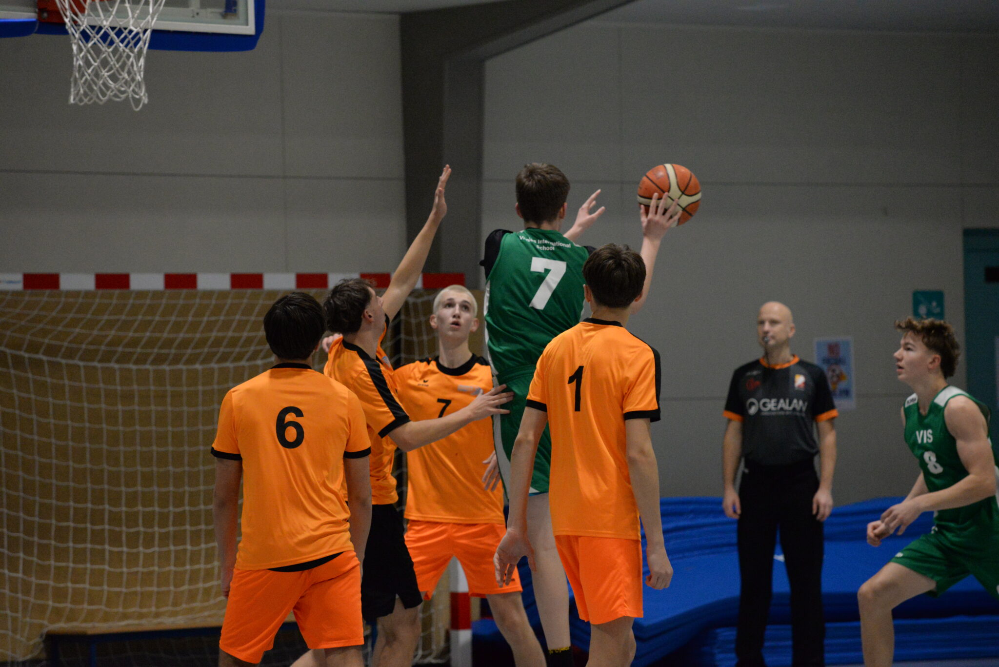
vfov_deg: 8.1
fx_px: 4719
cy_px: 334
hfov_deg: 12.1
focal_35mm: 170
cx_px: 500
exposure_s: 1/500
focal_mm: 170
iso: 6400
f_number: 5
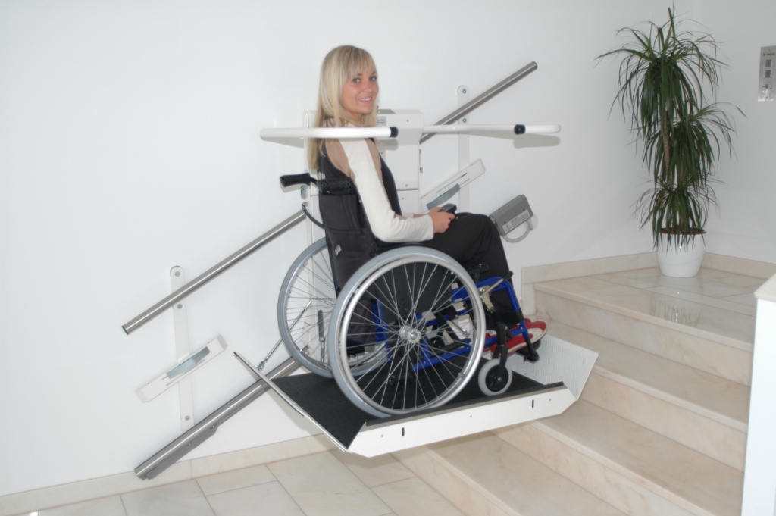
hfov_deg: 53.2
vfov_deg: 36.8
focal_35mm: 36
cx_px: 388
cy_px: 258
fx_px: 775
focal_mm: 24
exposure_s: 1/80
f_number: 3.5
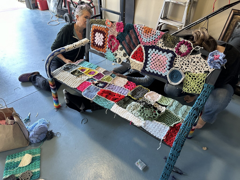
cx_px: 120
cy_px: 90
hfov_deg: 71.6
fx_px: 166
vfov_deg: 56.8
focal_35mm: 24
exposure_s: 1/60
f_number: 1.78
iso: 320
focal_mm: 6.86
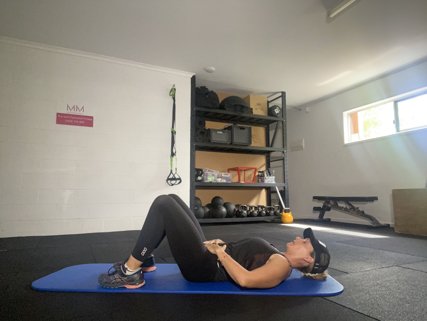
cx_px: 214
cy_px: 160
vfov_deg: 58.9
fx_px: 284
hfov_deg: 73.9
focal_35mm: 23
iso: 400
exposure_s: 1/40
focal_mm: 2.71
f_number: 2.2
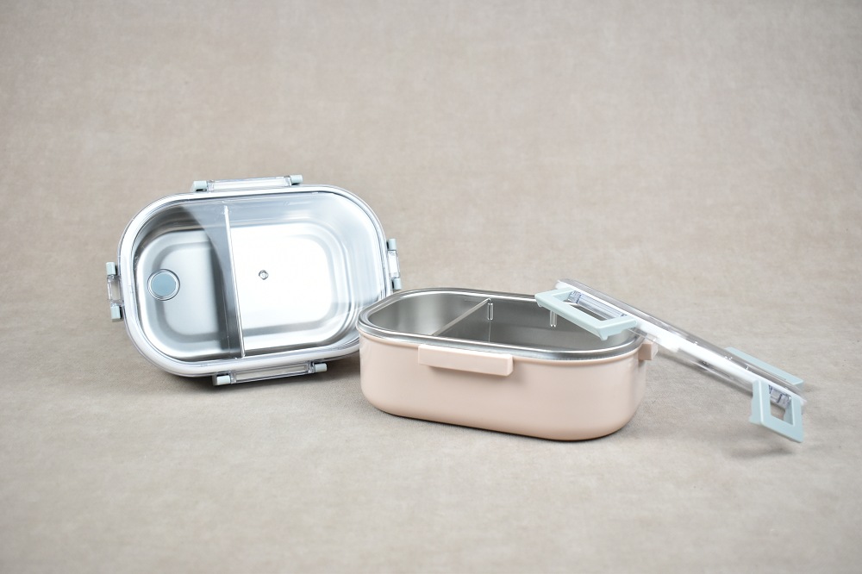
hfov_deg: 47.9
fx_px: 969
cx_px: 431
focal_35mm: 40
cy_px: 287
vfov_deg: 33.0
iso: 800
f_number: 4.5
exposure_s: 1/100
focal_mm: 27
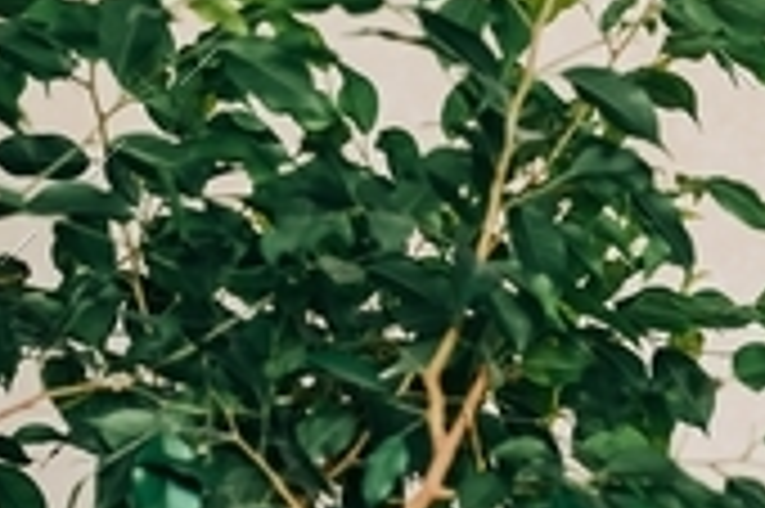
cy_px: 1110
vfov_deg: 7.2
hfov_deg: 10.9
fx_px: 3864
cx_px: 1120
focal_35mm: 182
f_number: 1.4
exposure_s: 1/160
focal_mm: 35
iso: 640
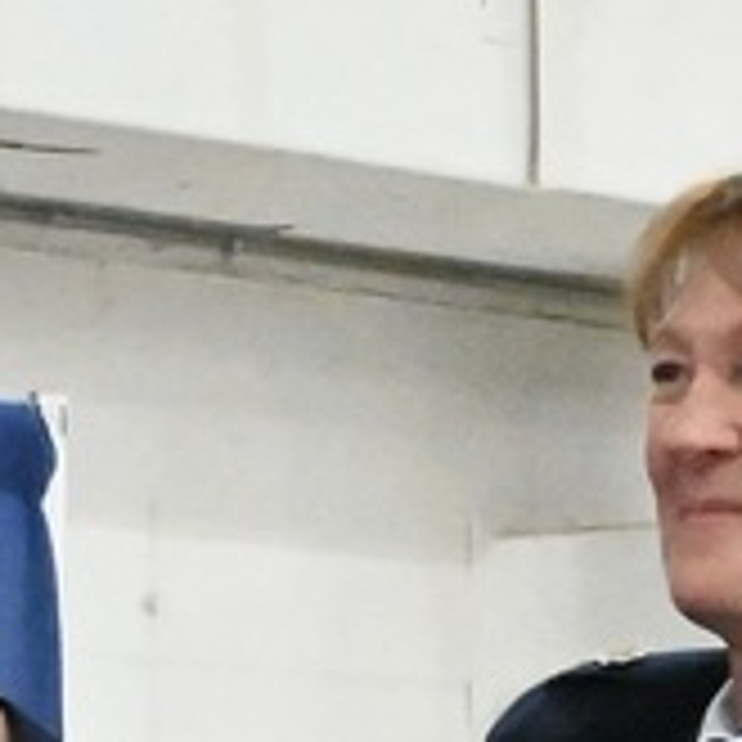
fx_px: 6451
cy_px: 1273
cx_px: 346
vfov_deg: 6.5
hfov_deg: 6.6
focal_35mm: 266
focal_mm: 43
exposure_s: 1/40
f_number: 22
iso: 51200
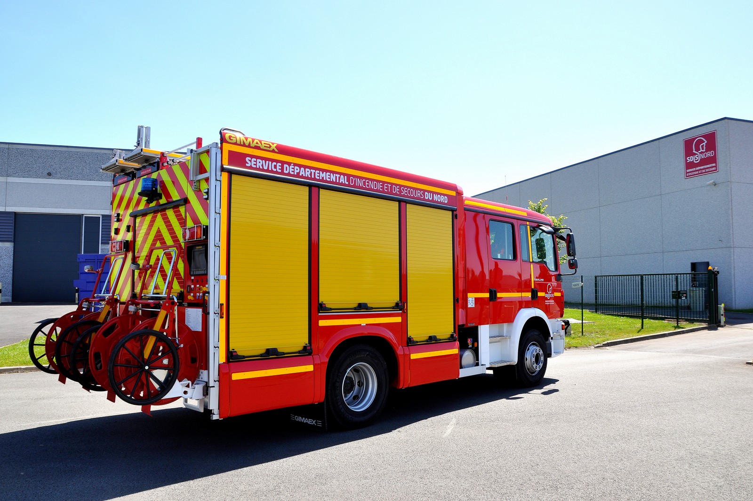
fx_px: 564
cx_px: 376
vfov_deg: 47.8
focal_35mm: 27
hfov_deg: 67.4
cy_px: 250
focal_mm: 18
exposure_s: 1/125
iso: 200
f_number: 11
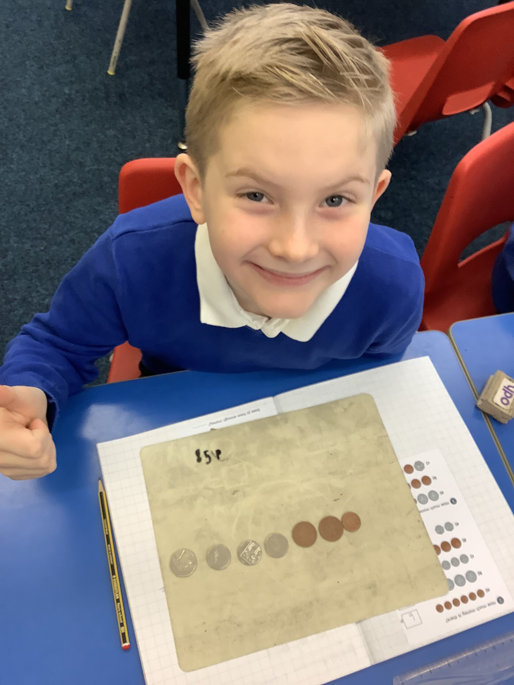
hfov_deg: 45.4
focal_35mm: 31
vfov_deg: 58.4
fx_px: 614
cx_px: 257
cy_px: 342
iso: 100
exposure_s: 1/50
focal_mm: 3.3
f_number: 2.4
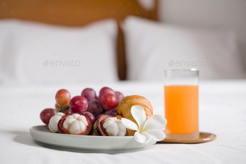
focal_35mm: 53
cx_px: 123
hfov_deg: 37.5
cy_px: 82
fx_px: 362
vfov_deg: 25.5
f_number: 2
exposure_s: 1/200
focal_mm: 35
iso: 200
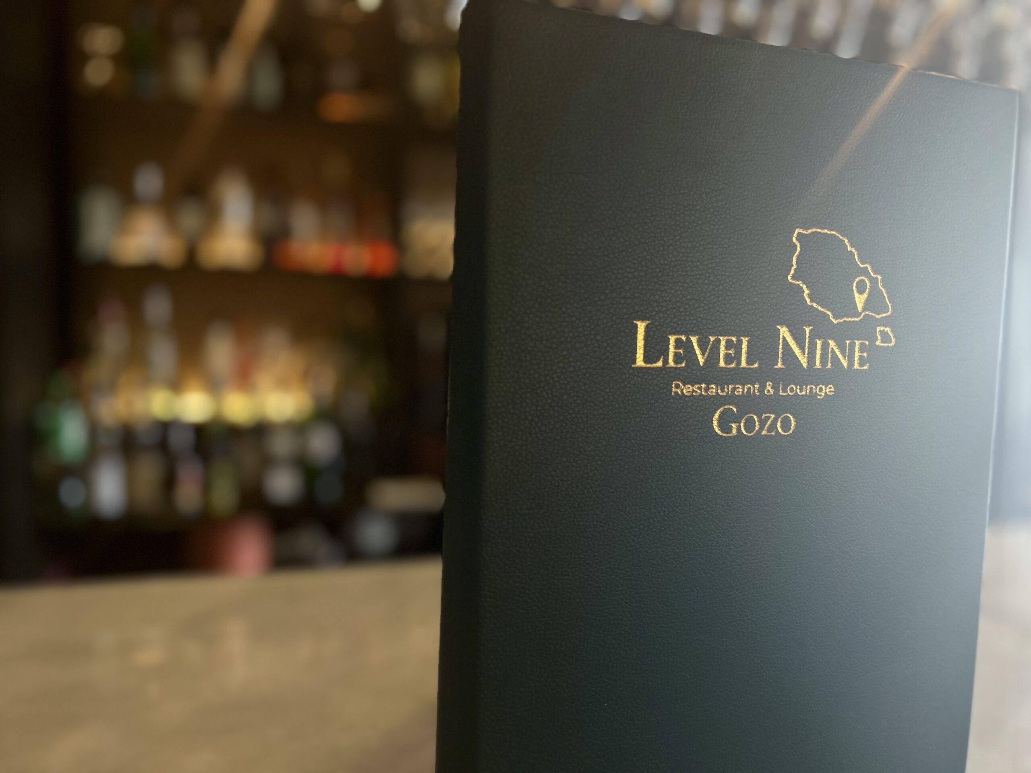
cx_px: 516
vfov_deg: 53.1
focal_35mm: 26
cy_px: 386
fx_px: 774
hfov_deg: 67.3
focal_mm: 5.7
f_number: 1.5
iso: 100
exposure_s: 1/100
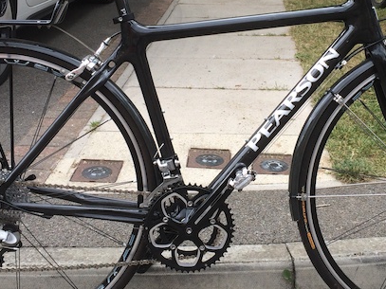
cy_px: 90
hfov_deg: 32.7
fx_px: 658
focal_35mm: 59
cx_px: 220
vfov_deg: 24.6
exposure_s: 1/313
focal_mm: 4.12
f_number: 2.2
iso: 32
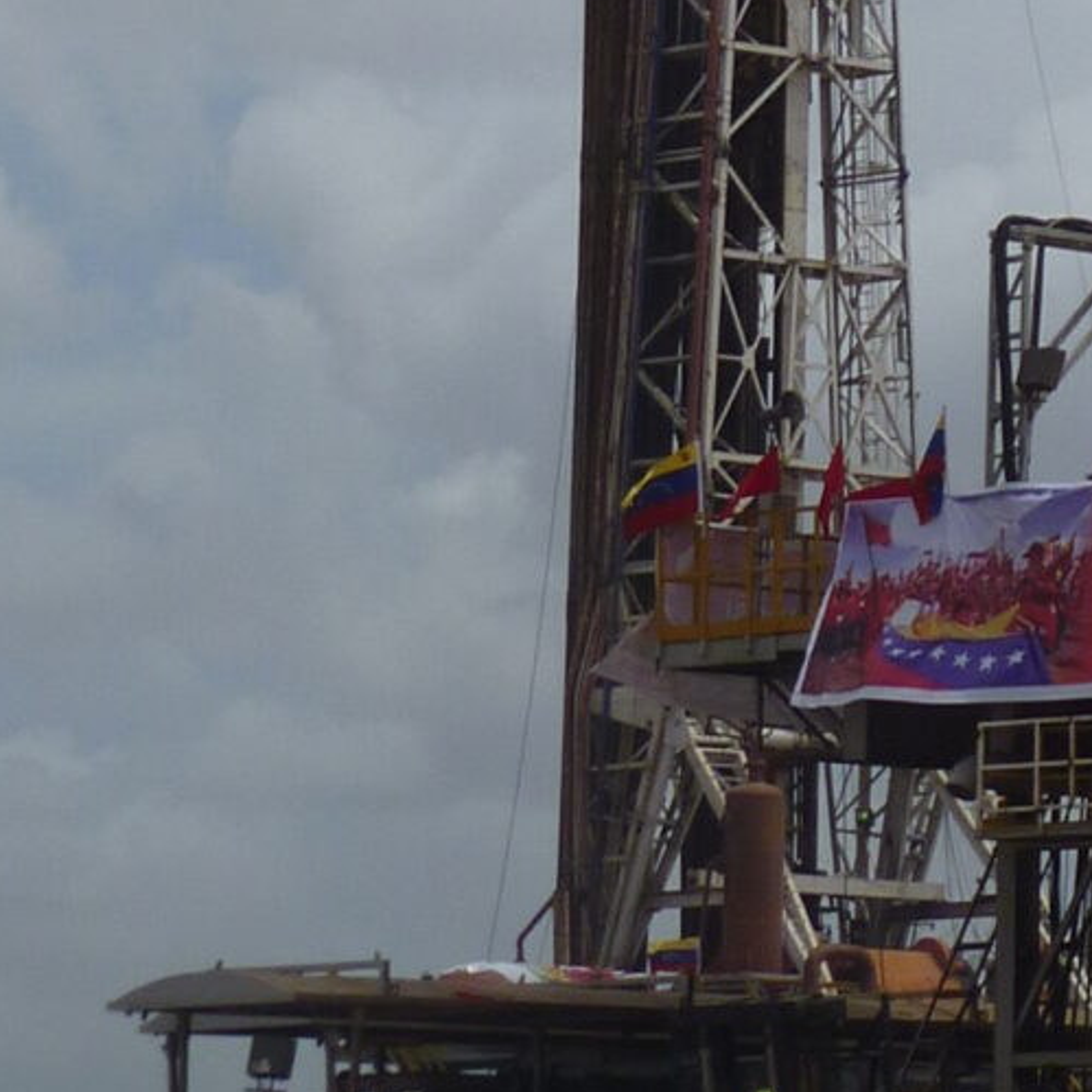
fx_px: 8744
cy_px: -998
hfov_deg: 7.1
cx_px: 1497
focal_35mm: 245
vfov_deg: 6.9
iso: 80
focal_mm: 9.6
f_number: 13
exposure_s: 1/200
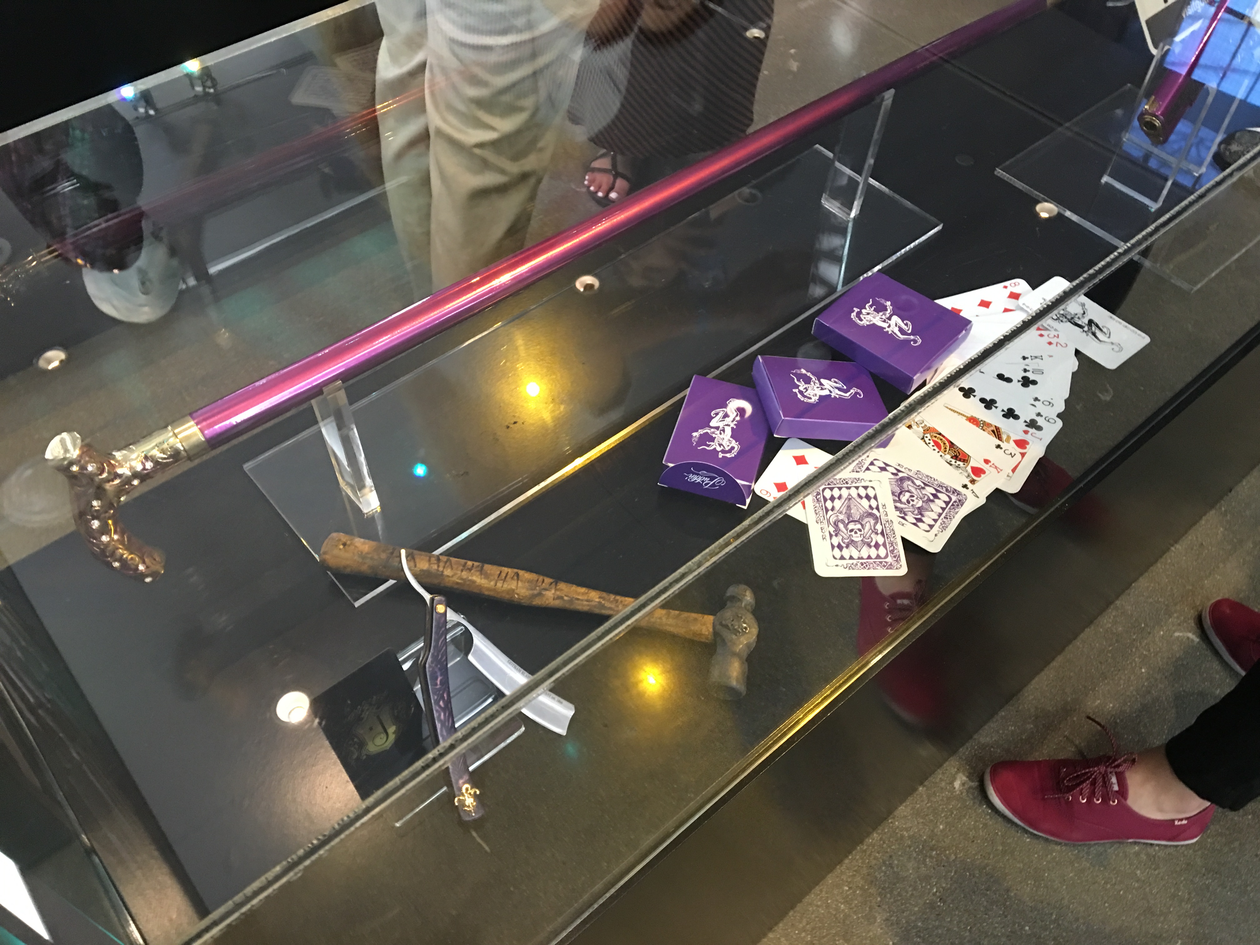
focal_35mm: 29
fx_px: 1056
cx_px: 630
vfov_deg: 48.2
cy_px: 472
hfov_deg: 61.7
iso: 50
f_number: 2.2
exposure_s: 1/4
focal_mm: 4.15
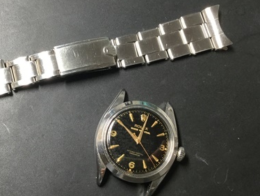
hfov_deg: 35.8
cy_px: 114
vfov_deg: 27.5
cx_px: 86
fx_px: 398
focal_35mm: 53
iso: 40
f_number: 2.4
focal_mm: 3.3
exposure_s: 1/33
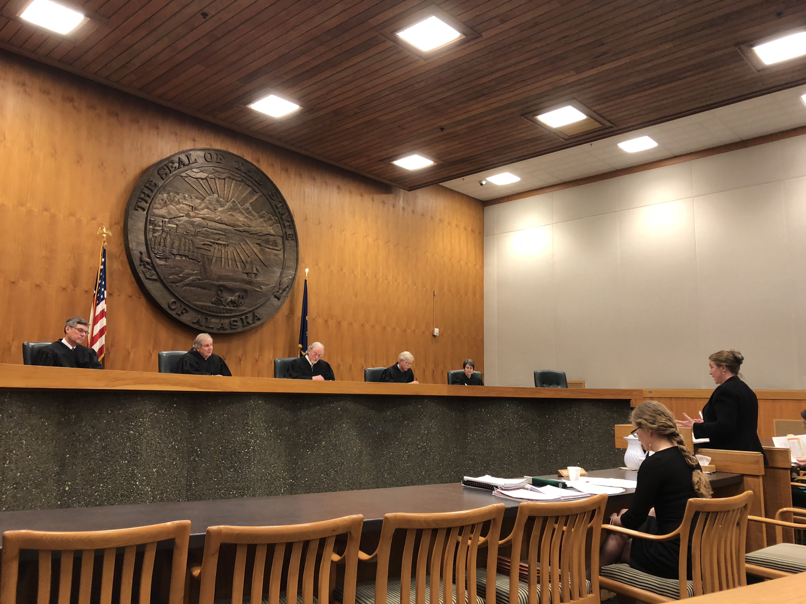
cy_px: 302
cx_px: 403
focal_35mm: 28
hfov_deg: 63.4
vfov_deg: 49.7
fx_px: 652
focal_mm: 3.99
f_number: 1.8
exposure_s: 1/17
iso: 40
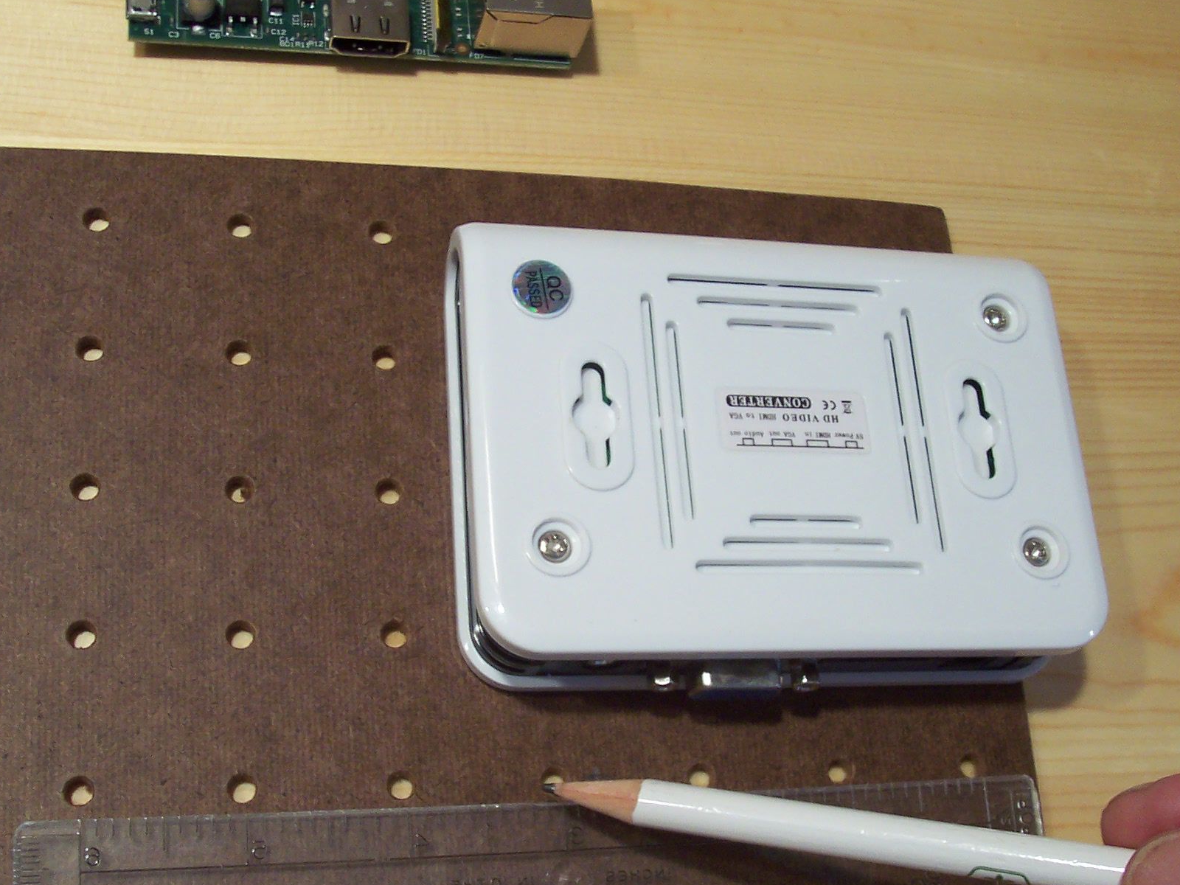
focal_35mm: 47
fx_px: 1602
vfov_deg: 30.7
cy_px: 555
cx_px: 610
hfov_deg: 40.4
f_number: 2.8
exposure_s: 1/30
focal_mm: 5.6
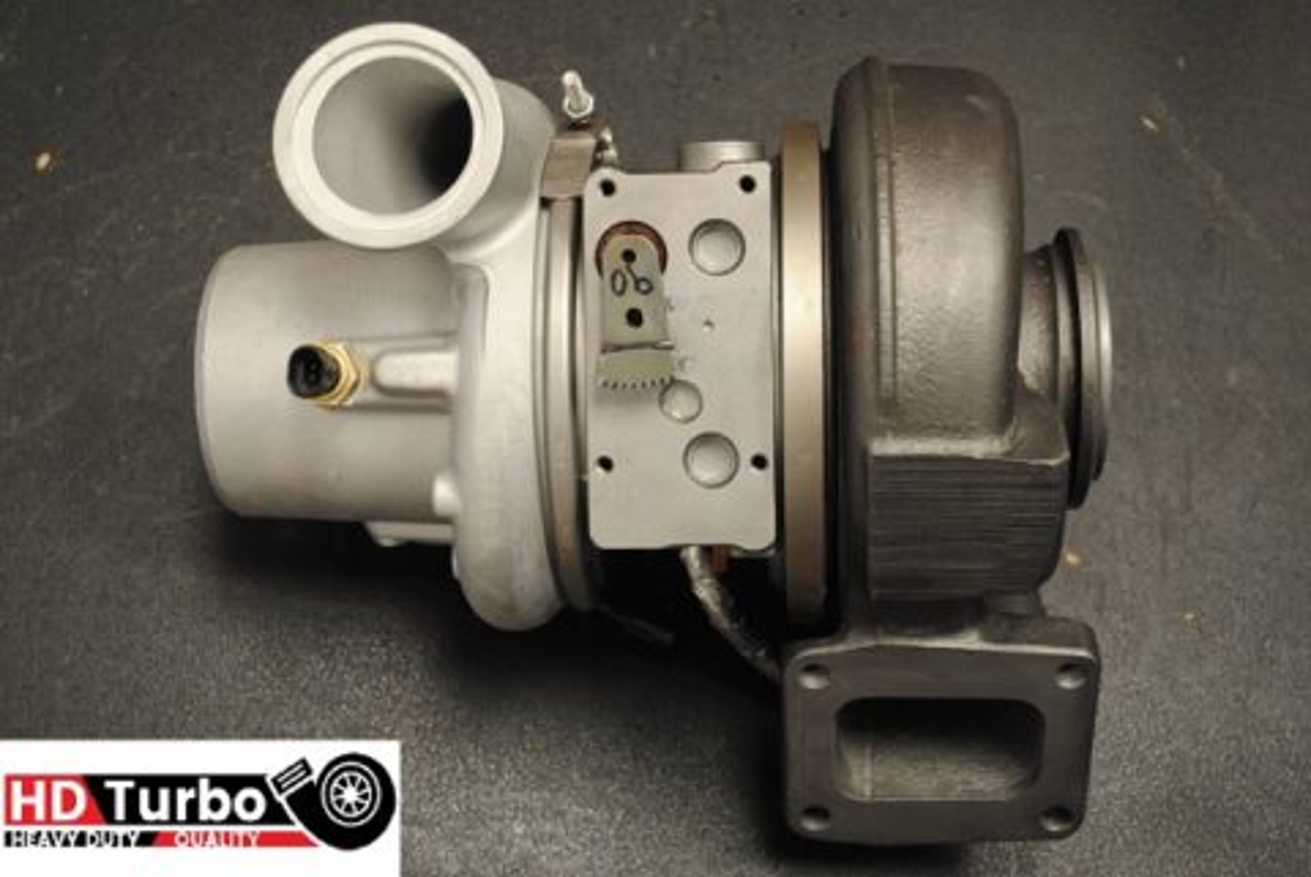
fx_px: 1750
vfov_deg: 28.1
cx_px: 656
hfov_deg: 41.1
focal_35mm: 48
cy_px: 438
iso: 400
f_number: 4.8
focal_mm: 32
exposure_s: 1/20
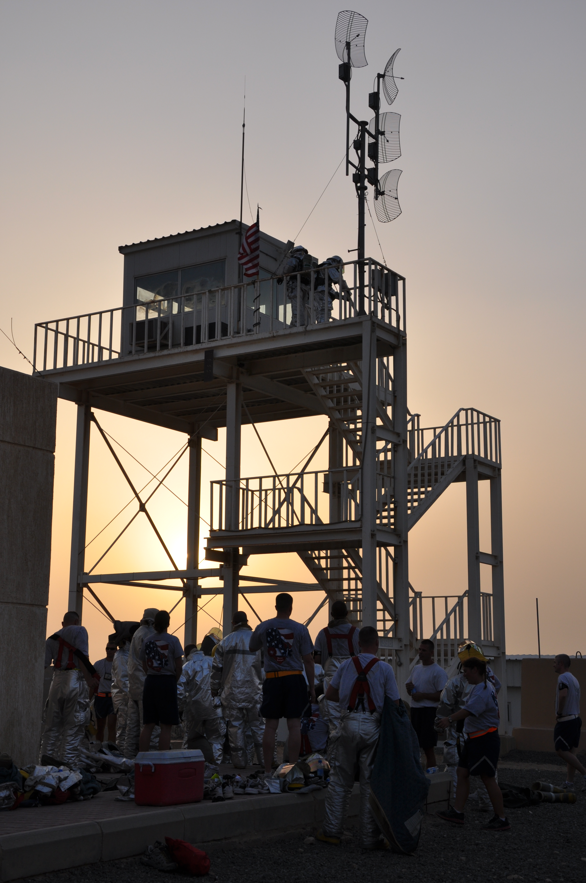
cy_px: 442
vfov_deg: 27.0
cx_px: 293
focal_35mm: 75
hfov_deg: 18.1
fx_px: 1836
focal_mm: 50
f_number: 10
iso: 200
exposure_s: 1/400
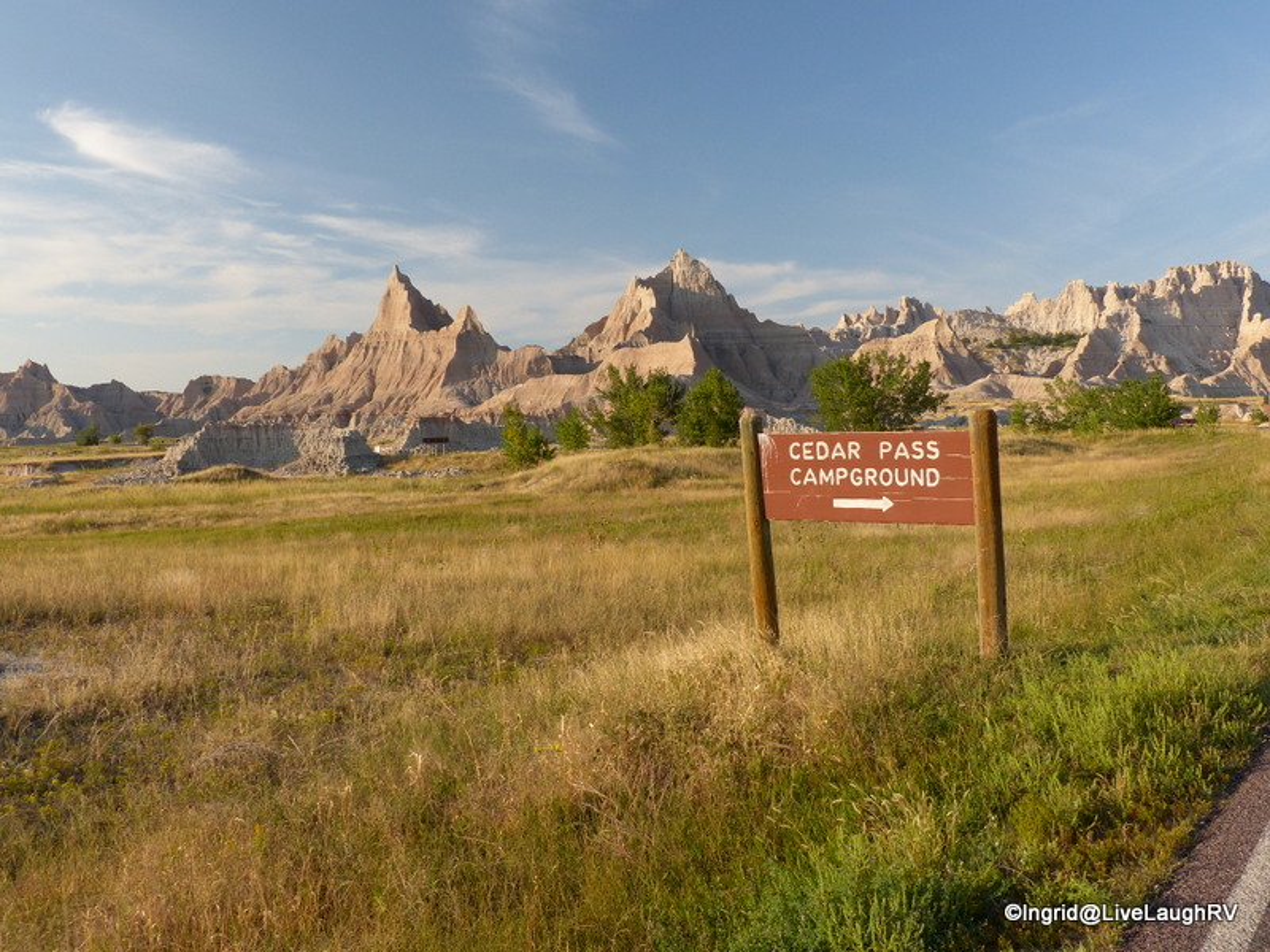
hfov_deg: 54.0
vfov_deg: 41.8
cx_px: 635
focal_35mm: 34
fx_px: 1247
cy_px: 476
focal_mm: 6.2
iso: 100
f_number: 4
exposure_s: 1/160
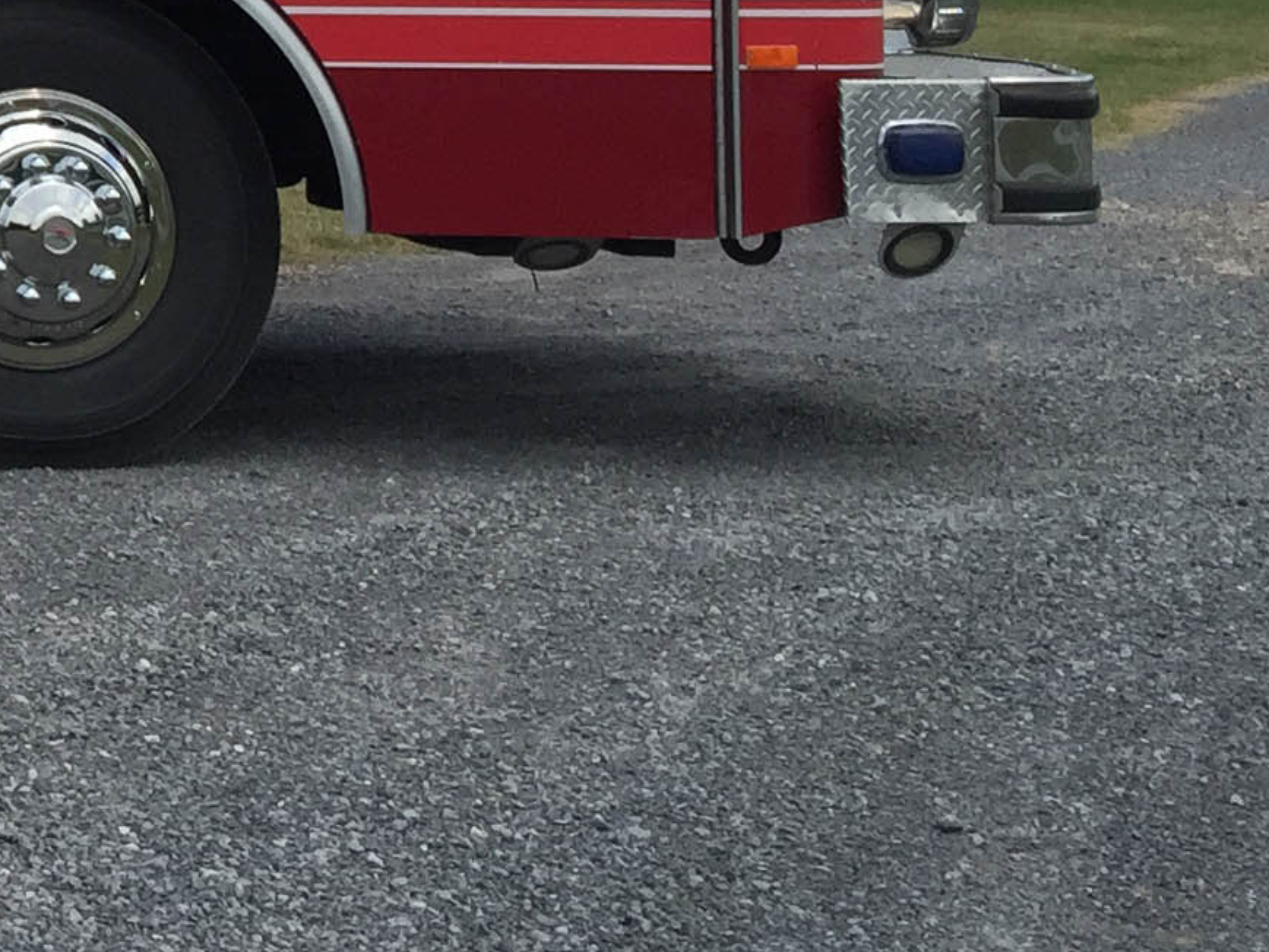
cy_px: -310
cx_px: -1060
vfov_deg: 13.1
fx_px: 3996
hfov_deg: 15.4
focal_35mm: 109
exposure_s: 1/1412
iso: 32
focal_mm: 4.15
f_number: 2.2
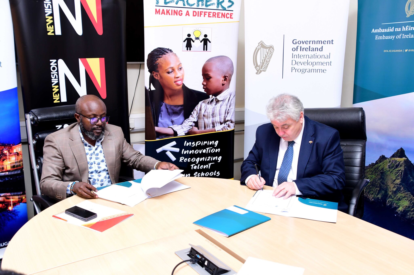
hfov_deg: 53.2
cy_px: 138
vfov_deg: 36.8
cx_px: 207
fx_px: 414
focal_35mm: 36
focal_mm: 24
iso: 640
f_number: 5
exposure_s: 1/250
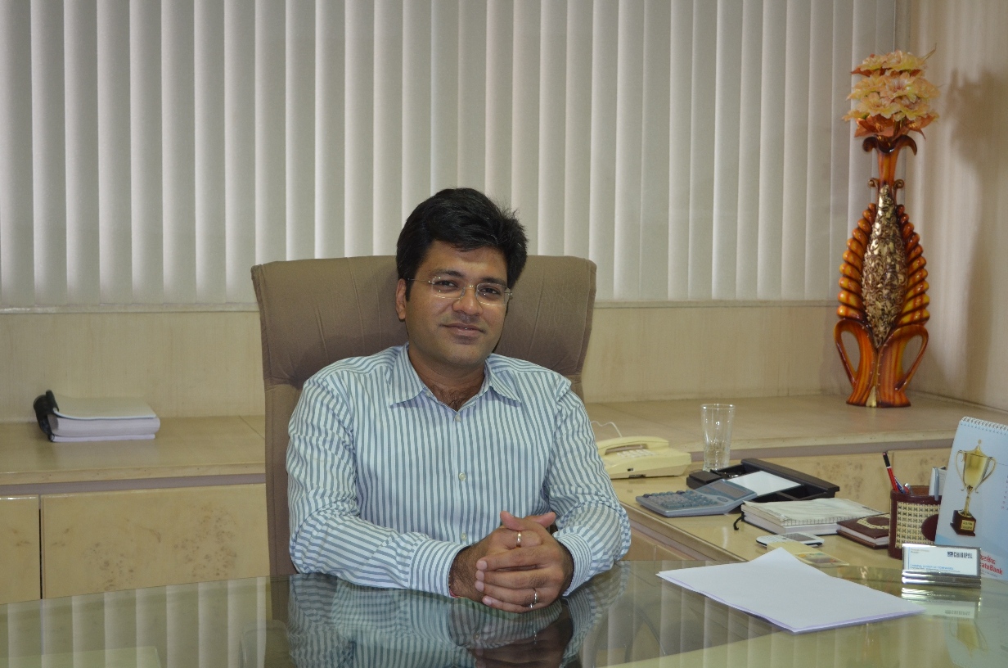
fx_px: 1341
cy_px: 334
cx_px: 504
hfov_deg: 41.2
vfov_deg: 28.0
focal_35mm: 48
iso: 720
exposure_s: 1/30
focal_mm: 32
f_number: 4.8
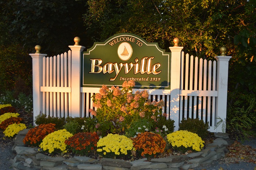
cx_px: 128
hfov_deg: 46.4
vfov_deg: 31.8
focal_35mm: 42
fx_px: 298
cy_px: 85
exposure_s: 1/125
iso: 250
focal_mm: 28
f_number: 4.5
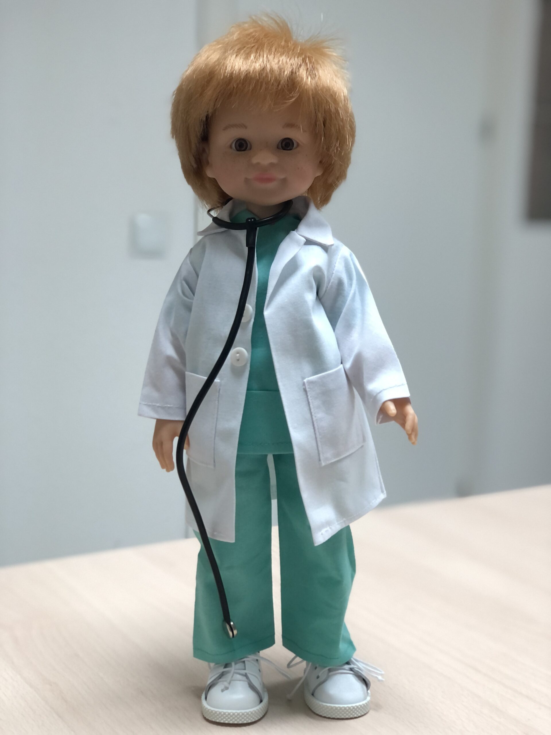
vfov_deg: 33.8
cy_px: 368
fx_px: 1210
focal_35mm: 57
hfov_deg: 25.7
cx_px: 276
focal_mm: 6.6
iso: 160
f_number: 2.8
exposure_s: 1/33
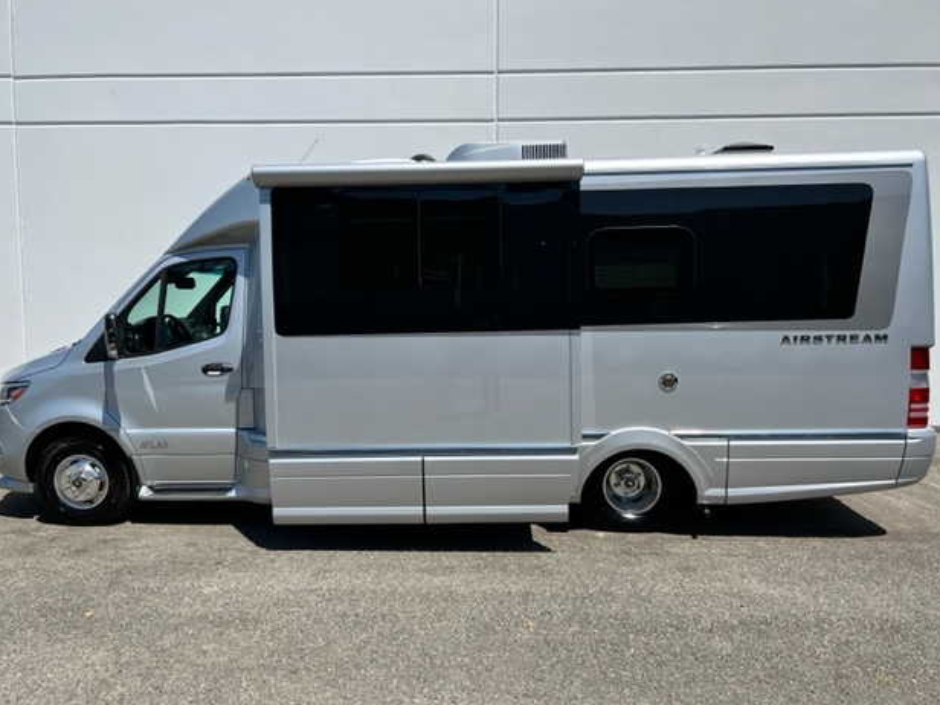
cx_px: 461
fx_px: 733
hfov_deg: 65.3
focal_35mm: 27
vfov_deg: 51.4
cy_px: 351
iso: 50
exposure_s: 1/6579
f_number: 1.5
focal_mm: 5.7
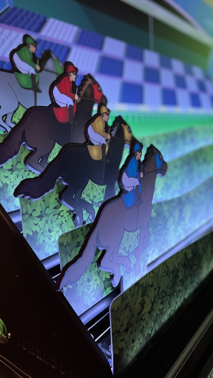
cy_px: 190
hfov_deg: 40.1
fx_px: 291
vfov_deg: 66.1
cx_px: 121
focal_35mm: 29
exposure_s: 1/58
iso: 160
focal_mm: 5.7
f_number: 1.5
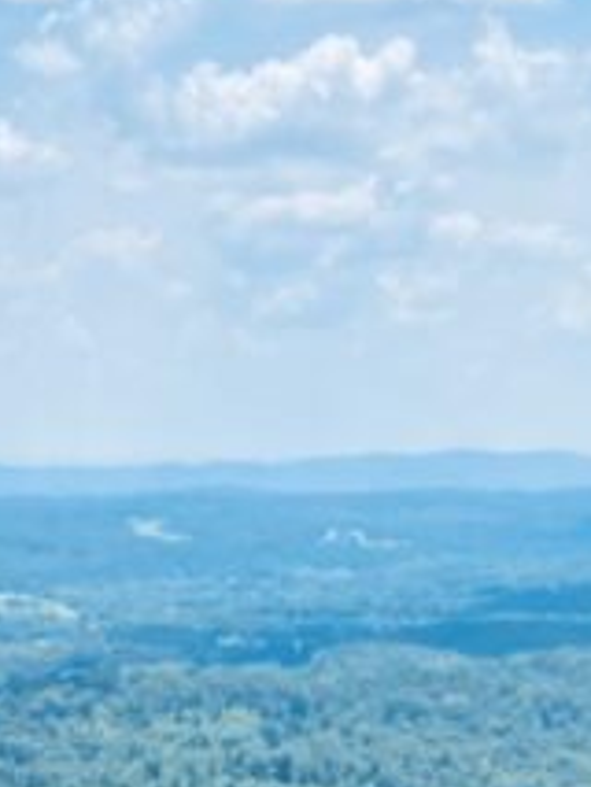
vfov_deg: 15.6
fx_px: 2843
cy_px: 713
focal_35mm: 125
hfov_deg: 11.8
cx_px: 103
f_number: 1.8
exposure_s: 1/3731
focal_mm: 4.25
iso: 32
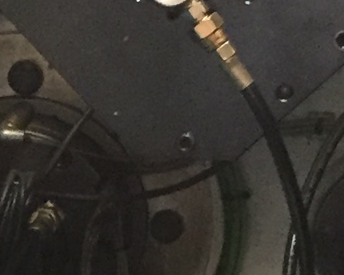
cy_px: 388
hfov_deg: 8.7
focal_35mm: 215
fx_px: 2189
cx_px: -194
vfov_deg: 7.1
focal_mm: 4.15
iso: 250
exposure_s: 1/25
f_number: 2.2
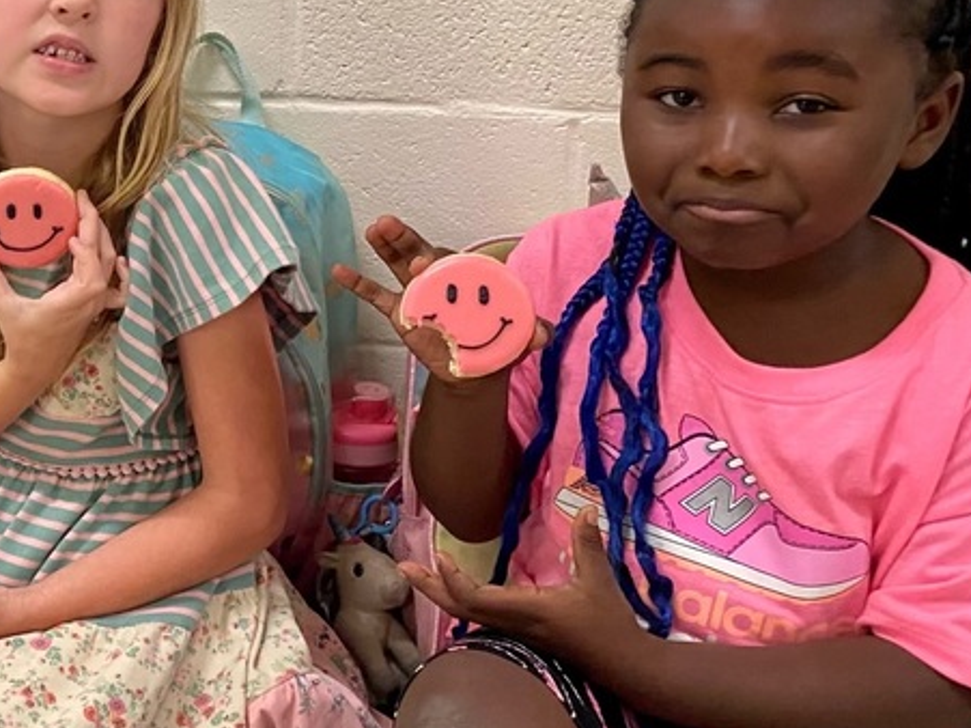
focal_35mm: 59
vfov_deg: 24.7
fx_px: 1655
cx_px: -99
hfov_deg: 29.5
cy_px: 235
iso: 250
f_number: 1.8
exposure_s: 1/60
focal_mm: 4.25
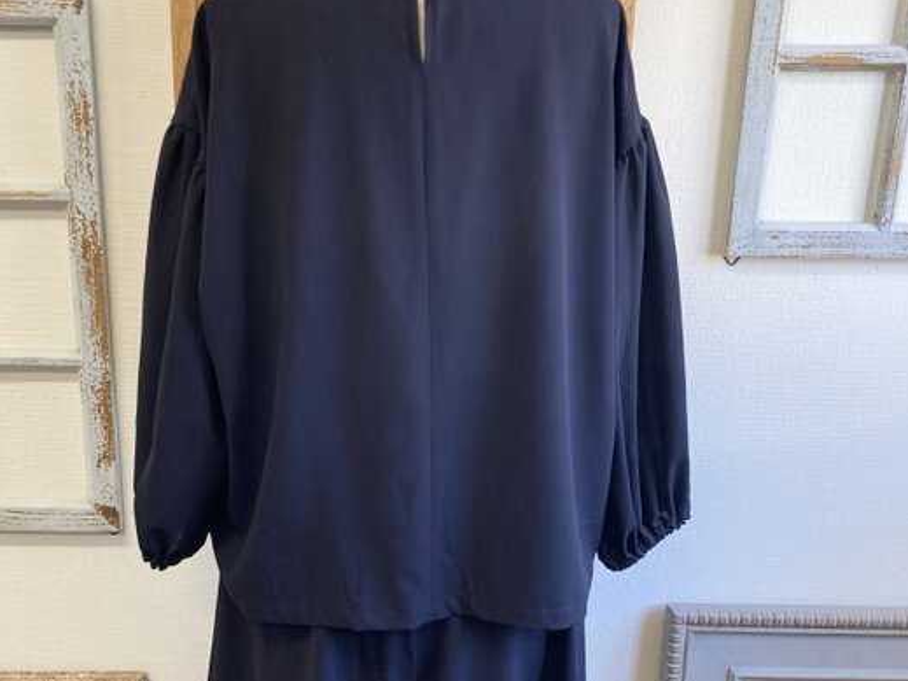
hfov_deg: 41.1
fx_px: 1206
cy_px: 488
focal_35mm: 46
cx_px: 388
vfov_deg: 31.1
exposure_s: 1/50
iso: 40
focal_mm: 3.99
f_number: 1.8
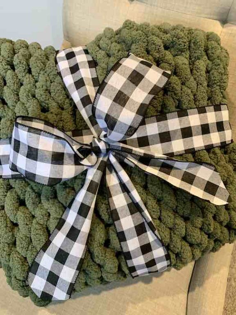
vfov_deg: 67.3
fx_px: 236
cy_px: 158
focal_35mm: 26
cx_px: 118
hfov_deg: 53.1
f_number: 1.8
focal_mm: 4.25
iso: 400
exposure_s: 1/40
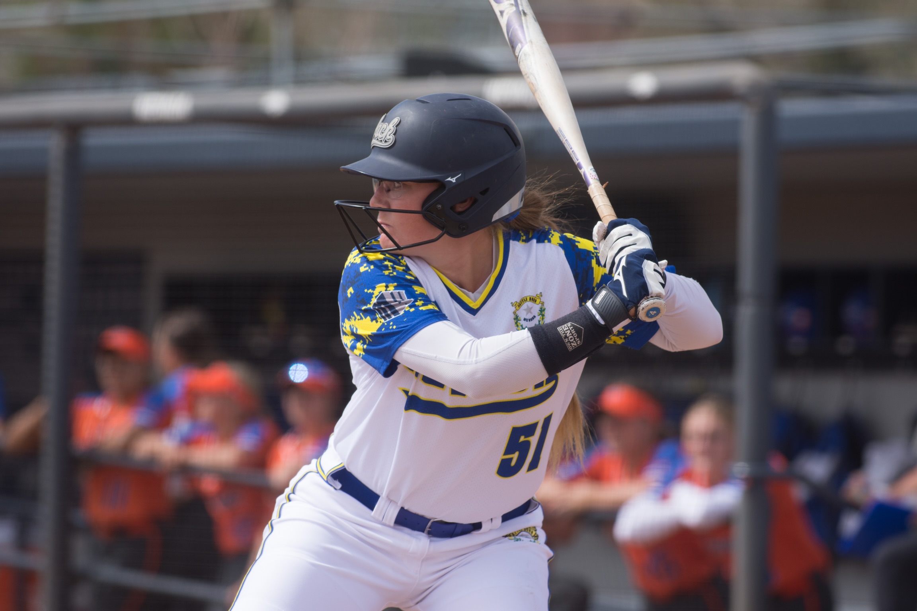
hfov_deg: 9.8
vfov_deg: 6.5
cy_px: 306
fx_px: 5349
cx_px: 458
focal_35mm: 210
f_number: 2.8
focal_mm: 140
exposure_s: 1/1600
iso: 200
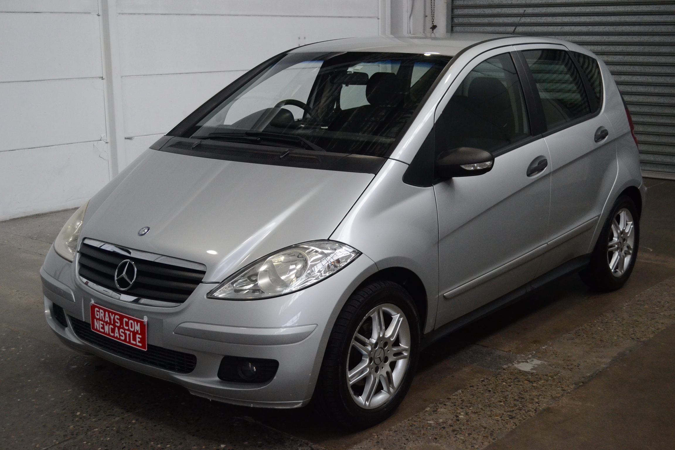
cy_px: 225
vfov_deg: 29.9
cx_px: 338
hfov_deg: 43.6
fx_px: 844
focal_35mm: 45
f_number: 4.5
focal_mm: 30
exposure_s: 1/800
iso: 1600
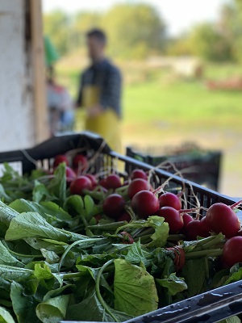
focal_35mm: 52
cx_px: 121
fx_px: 485
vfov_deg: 36.8
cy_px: 162
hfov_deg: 28.0
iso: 25
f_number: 2.4
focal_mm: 6
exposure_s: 1/122
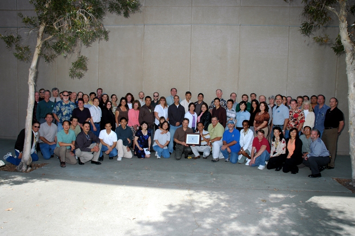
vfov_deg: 47.9
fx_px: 266
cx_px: 178
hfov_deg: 67.4
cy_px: 118
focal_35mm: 27
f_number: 8
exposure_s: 1/250
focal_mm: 18
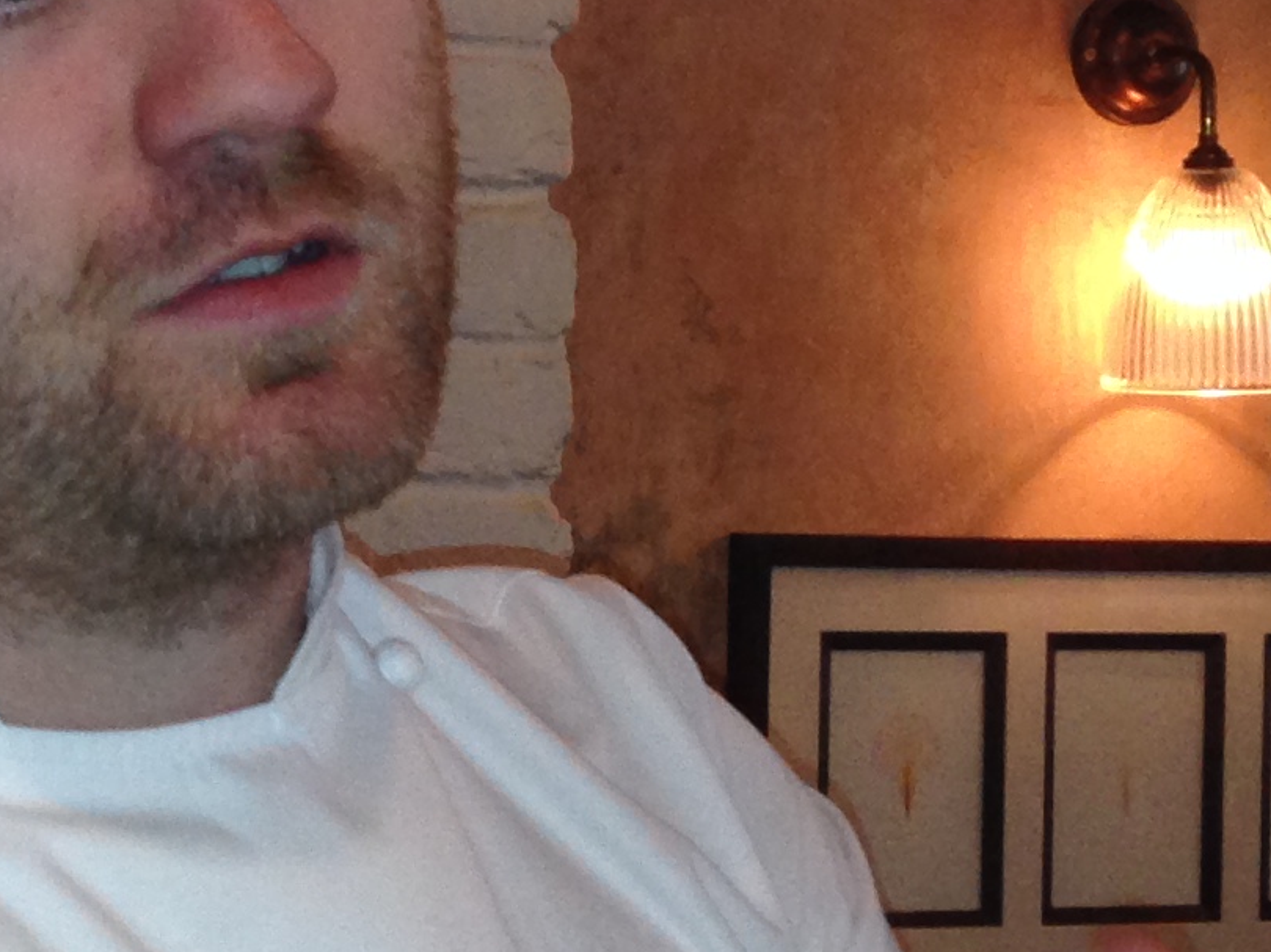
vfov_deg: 11.1
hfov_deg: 14.7
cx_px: 107
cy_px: 278
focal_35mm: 133
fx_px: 4882
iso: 125
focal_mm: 4.12
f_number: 2.4
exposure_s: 1/20
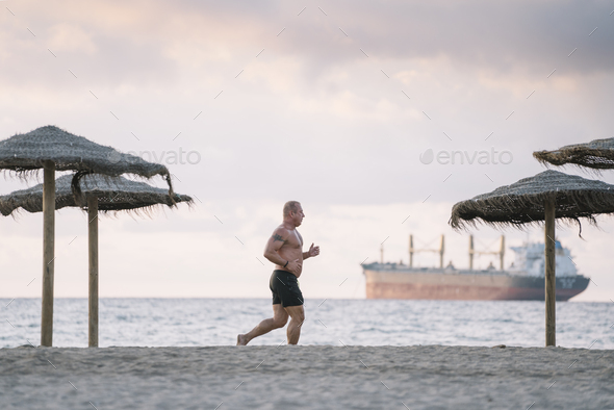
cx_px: 307
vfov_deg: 6.9
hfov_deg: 10.3
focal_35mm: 200
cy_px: 205
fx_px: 3413
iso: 500
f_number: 4
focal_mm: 200
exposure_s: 1/640
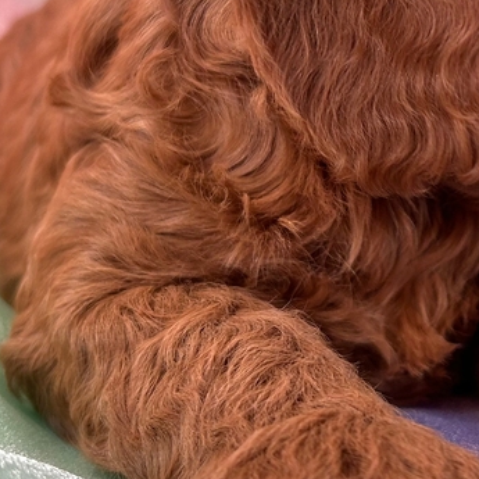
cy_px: 108
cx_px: 432
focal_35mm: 80
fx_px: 1252
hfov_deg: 21.2
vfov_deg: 21.4
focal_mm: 5.7
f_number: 1.5
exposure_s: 1/120
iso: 64
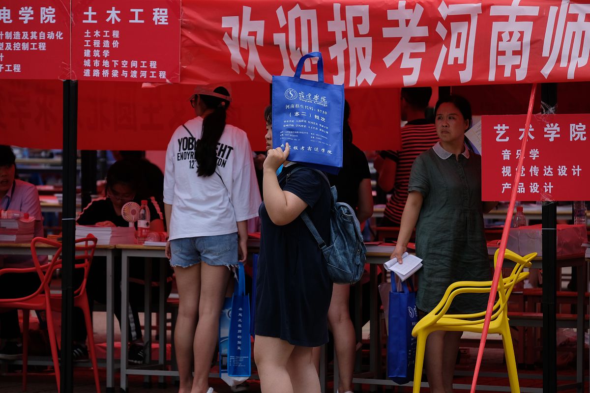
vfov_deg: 6.5
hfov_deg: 9.7
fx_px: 3474
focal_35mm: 212
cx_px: 295
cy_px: 196
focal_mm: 141.3
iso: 400
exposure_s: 1/2000
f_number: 5.6
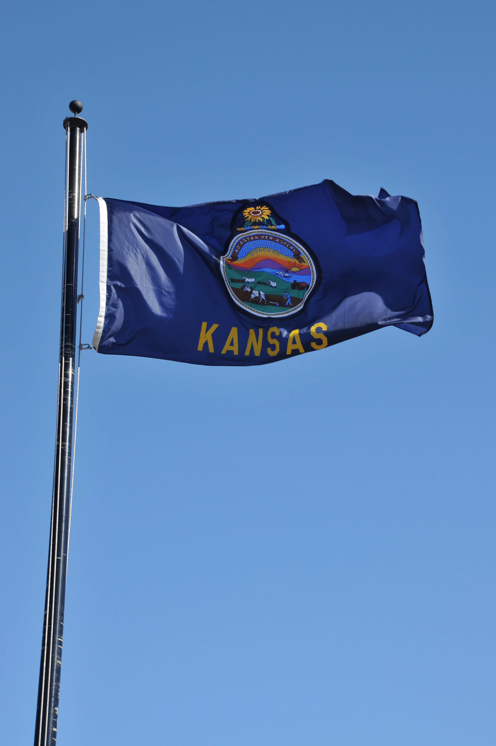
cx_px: 248
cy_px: 373
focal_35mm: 75
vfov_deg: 27.0
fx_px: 1554
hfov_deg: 18.1
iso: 200
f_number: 9
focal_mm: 50
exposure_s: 1/320
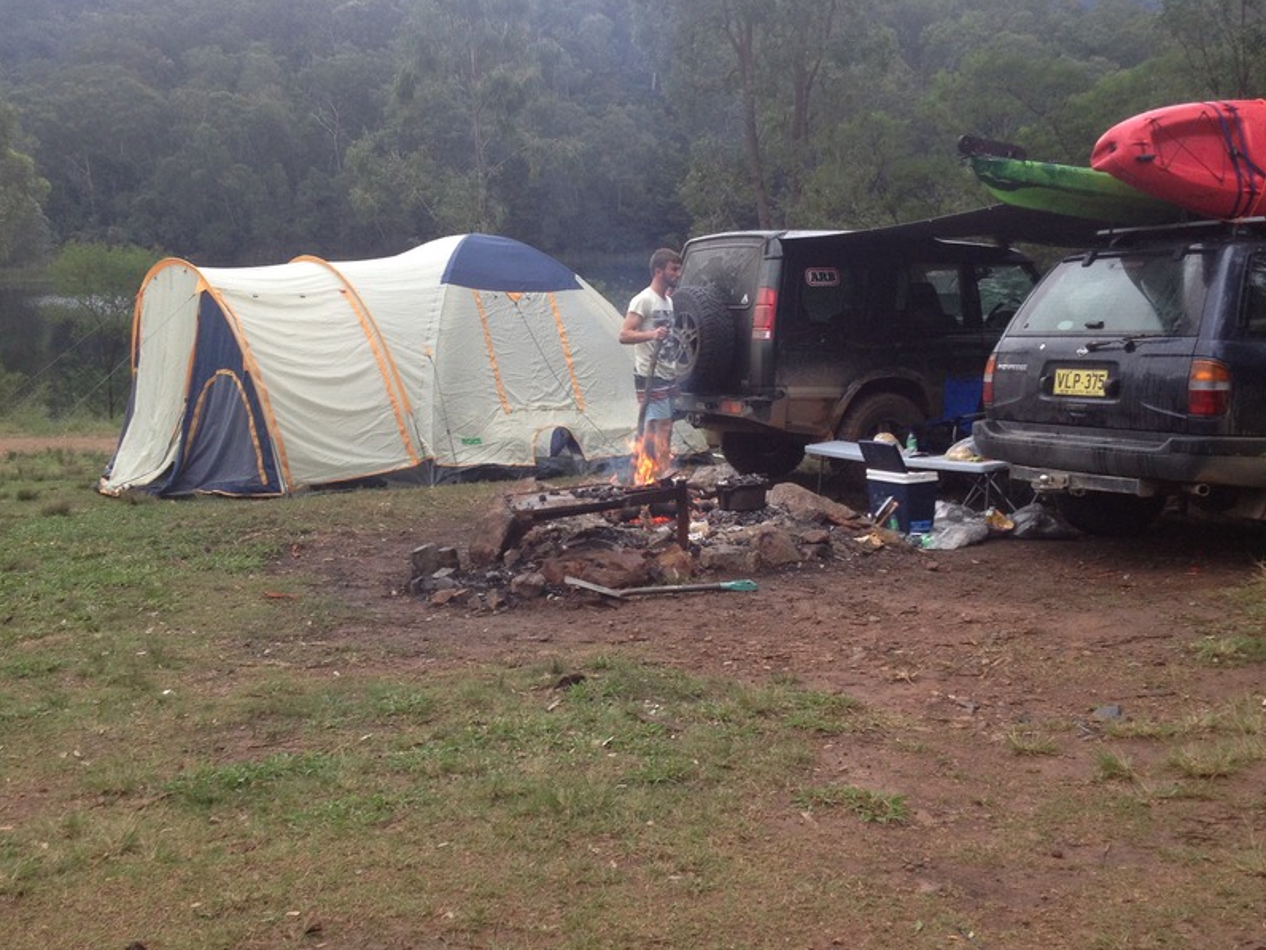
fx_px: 1646
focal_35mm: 45
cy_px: 495
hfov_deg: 42.0
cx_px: 579
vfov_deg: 32.2
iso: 80
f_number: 2.4
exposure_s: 1/120
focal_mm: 4.28
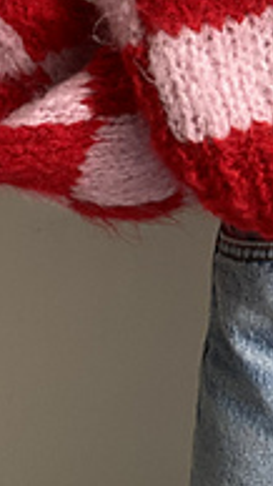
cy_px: -30
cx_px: 465
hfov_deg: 13.2
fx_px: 1082
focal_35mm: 84
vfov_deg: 23.9
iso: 125
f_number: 2.2
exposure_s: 1/60
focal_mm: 2.71
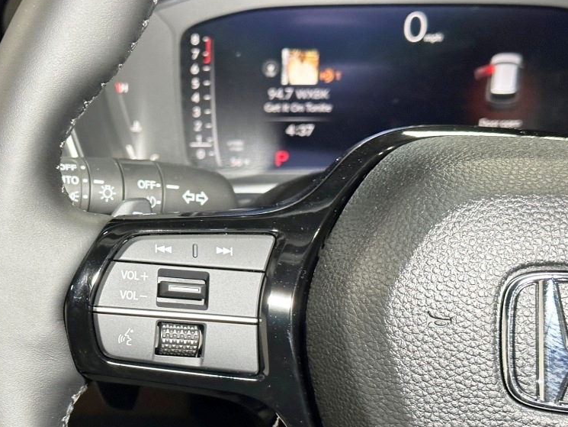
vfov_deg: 22.2
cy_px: 284
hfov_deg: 29.2
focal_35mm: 66
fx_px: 1083
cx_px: 186
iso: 500
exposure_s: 1/40
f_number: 1.78
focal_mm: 6.86
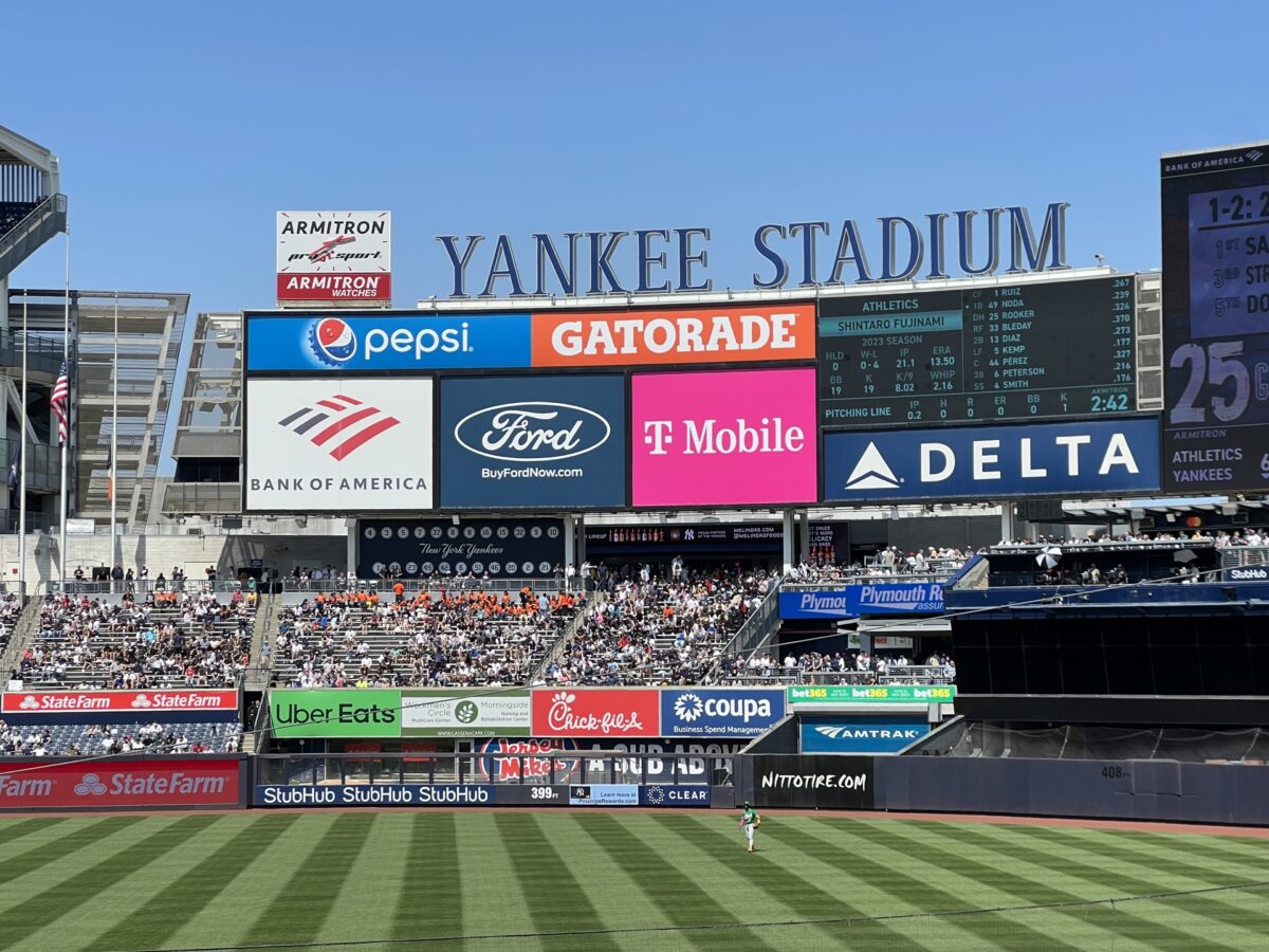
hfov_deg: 25.3
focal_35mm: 77
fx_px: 2823
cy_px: 476
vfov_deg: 19.1
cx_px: 634
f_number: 2.8
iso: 32
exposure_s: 1/840
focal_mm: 9
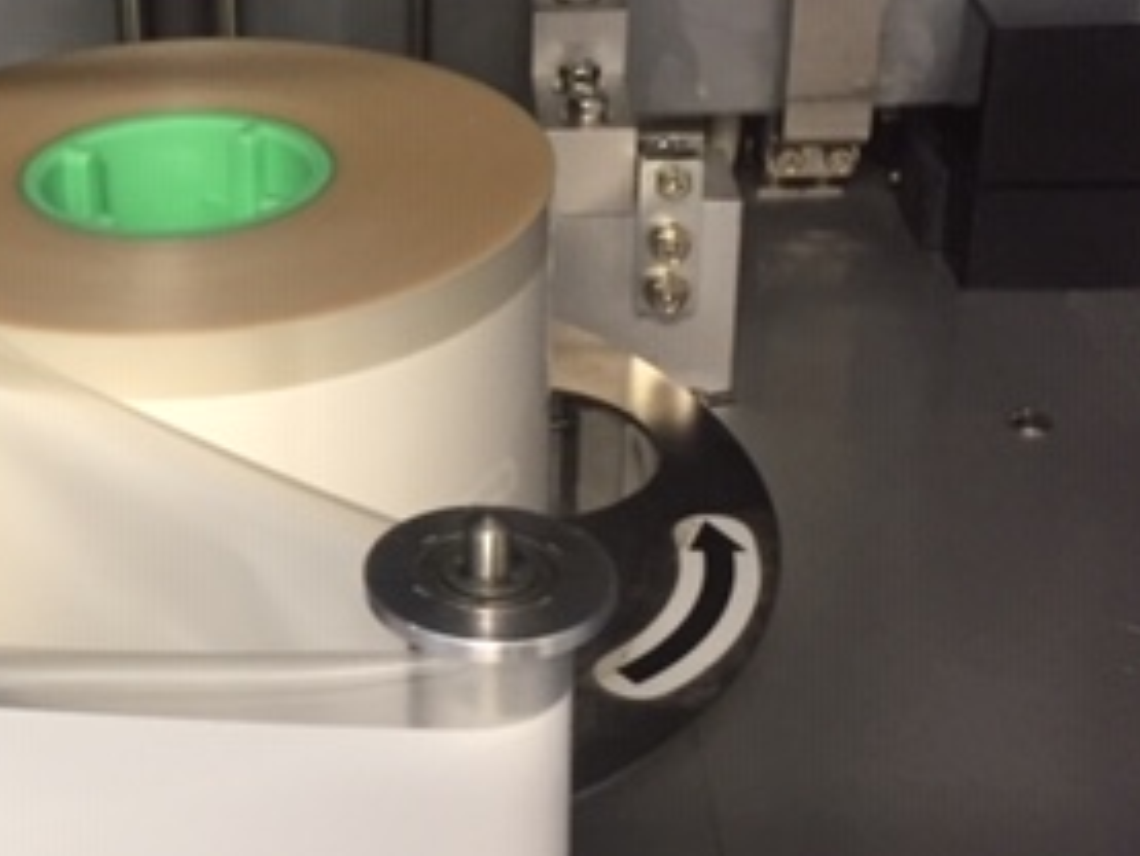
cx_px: -58
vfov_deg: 21.9
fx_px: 2207
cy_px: 325
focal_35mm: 67
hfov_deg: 27.0
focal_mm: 4.15
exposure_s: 1/33
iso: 200
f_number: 2.2
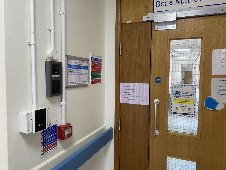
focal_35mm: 26
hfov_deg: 67.3
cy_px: 85
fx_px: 170
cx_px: 113
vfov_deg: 53.1
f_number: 1.8
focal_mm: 4.25
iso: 80
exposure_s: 1/50
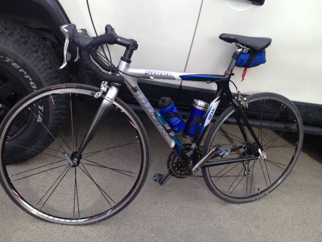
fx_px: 326
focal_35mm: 35
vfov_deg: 40.7
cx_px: 161
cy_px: 121
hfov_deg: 52.6
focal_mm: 4.28
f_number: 2.4
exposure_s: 1/349
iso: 50
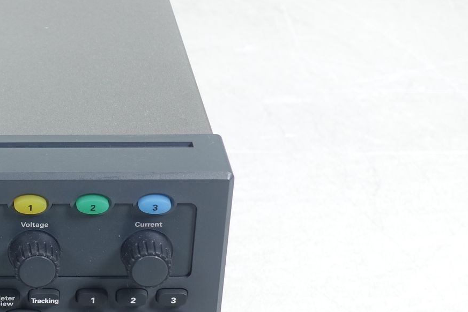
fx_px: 1586
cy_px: 159
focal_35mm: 122
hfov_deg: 16.2
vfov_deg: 11.2
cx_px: -61
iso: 125
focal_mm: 19.1
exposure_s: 1/100
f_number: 4
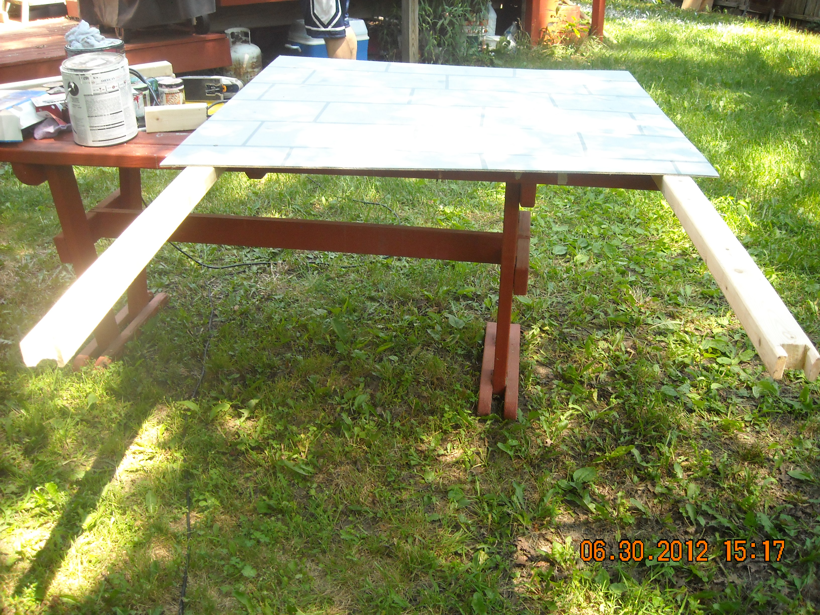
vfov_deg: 40.7
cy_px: 308
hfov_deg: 52.6
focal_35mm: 35
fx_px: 829
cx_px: 410
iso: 200
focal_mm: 5.7
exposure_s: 1/184
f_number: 2.8
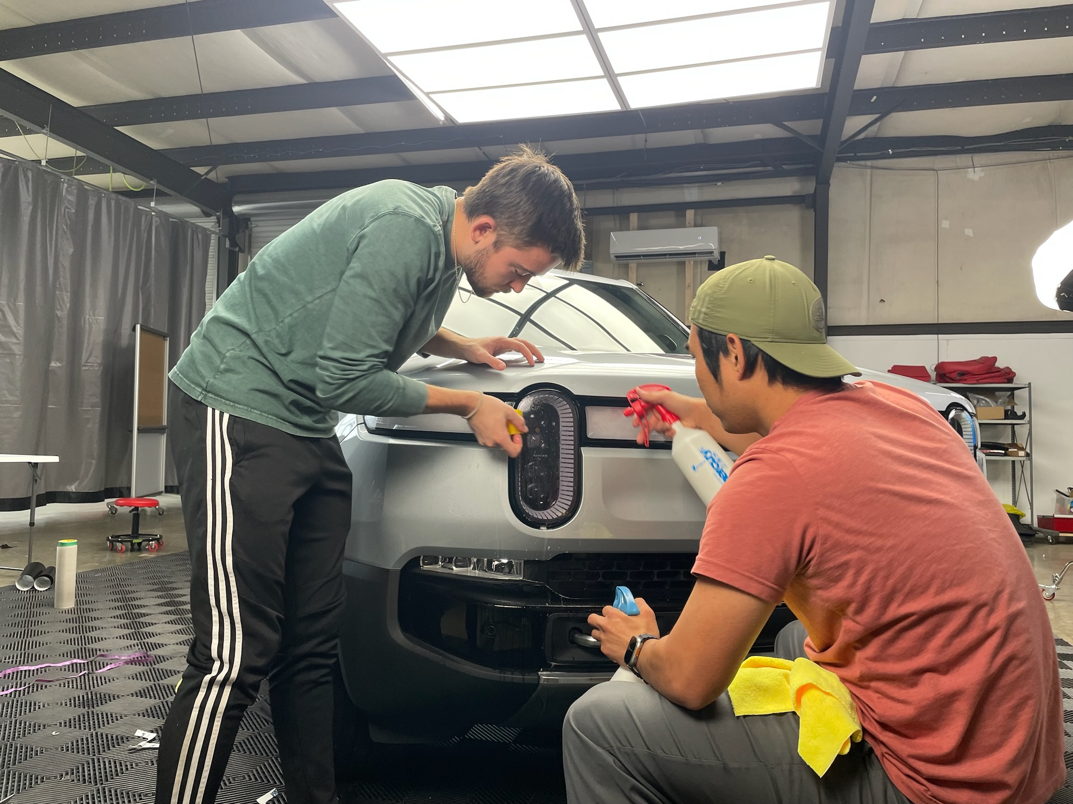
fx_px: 806
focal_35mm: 26
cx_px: 536
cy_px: 402
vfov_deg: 53.1
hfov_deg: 67.3
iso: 64
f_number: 1.6
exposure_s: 1/60
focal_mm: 4.2
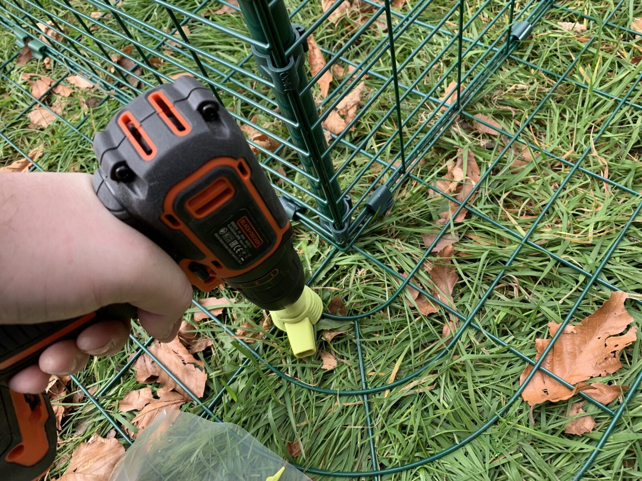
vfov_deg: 53.1
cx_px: 321
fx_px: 482
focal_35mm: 26
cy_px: 240
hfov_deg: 67.3
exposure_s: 1/125
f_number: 1.8
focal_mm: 4.25
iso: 25
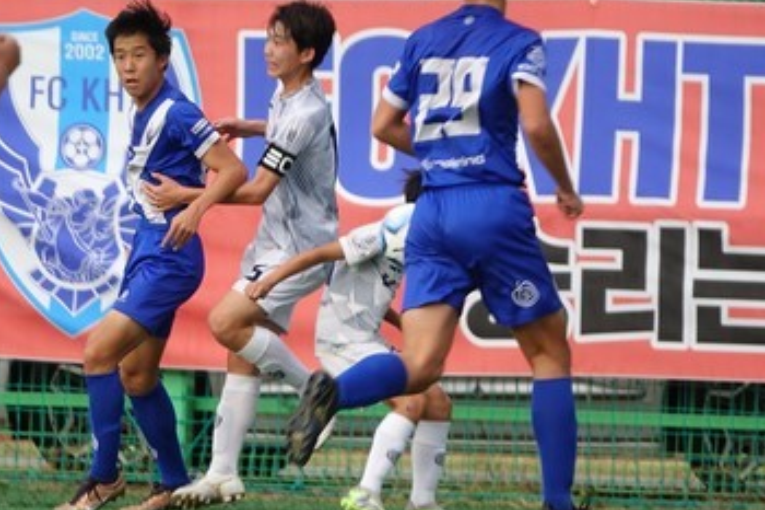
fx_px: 21834
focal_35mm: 1028
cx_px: 306
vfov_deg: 1.3
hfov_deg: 2.0
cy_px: 256
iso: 160
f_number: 4
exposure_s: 1/250
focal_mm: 220
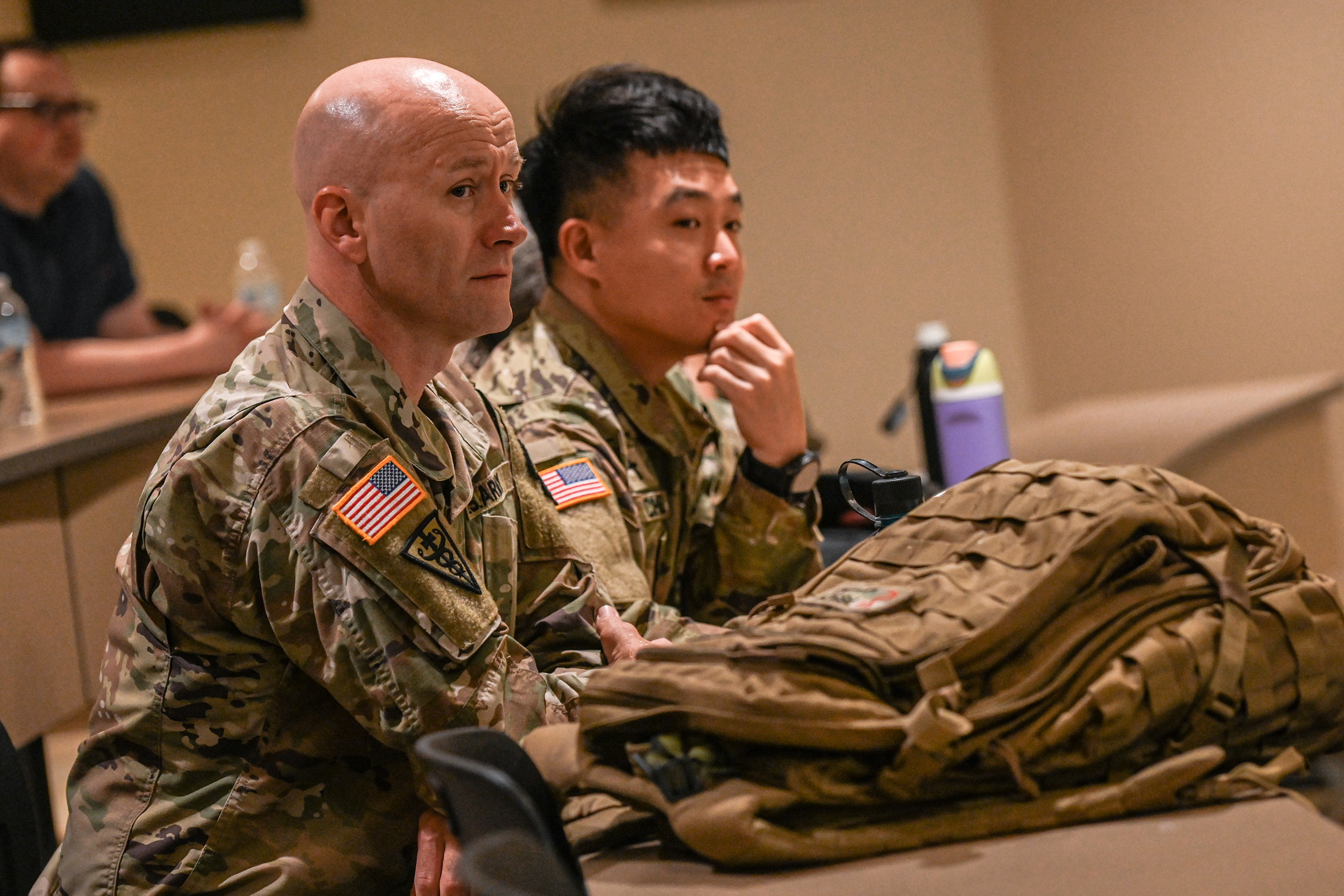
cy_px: 448
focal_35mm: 119
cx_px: 680
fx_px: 4443
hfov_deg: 17.2
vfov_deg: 11.5
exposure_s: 1/160
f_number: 3.5
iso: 3200
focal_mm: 116
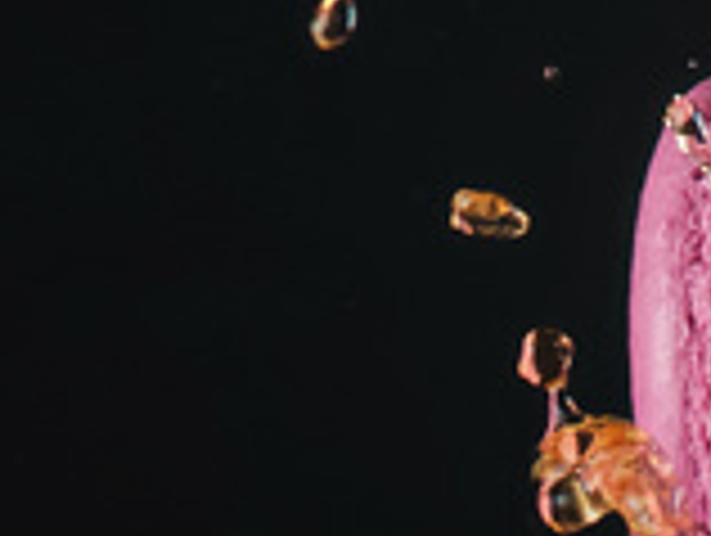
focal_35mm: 956
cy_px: 2112
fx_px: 19666
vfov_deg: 1.5
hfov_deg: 2.1
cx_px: 376
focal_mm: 105
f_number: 6.3
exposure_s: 1/160
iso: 160
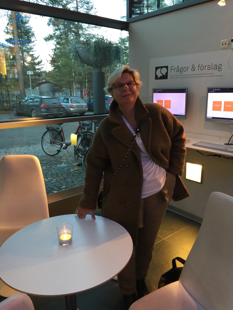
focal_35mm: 29
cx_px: 116
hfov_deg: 48.2
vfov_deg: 61.7
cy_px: 155
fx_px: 260
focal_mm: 4.15
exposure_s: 1/17
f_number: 2.2
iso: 80
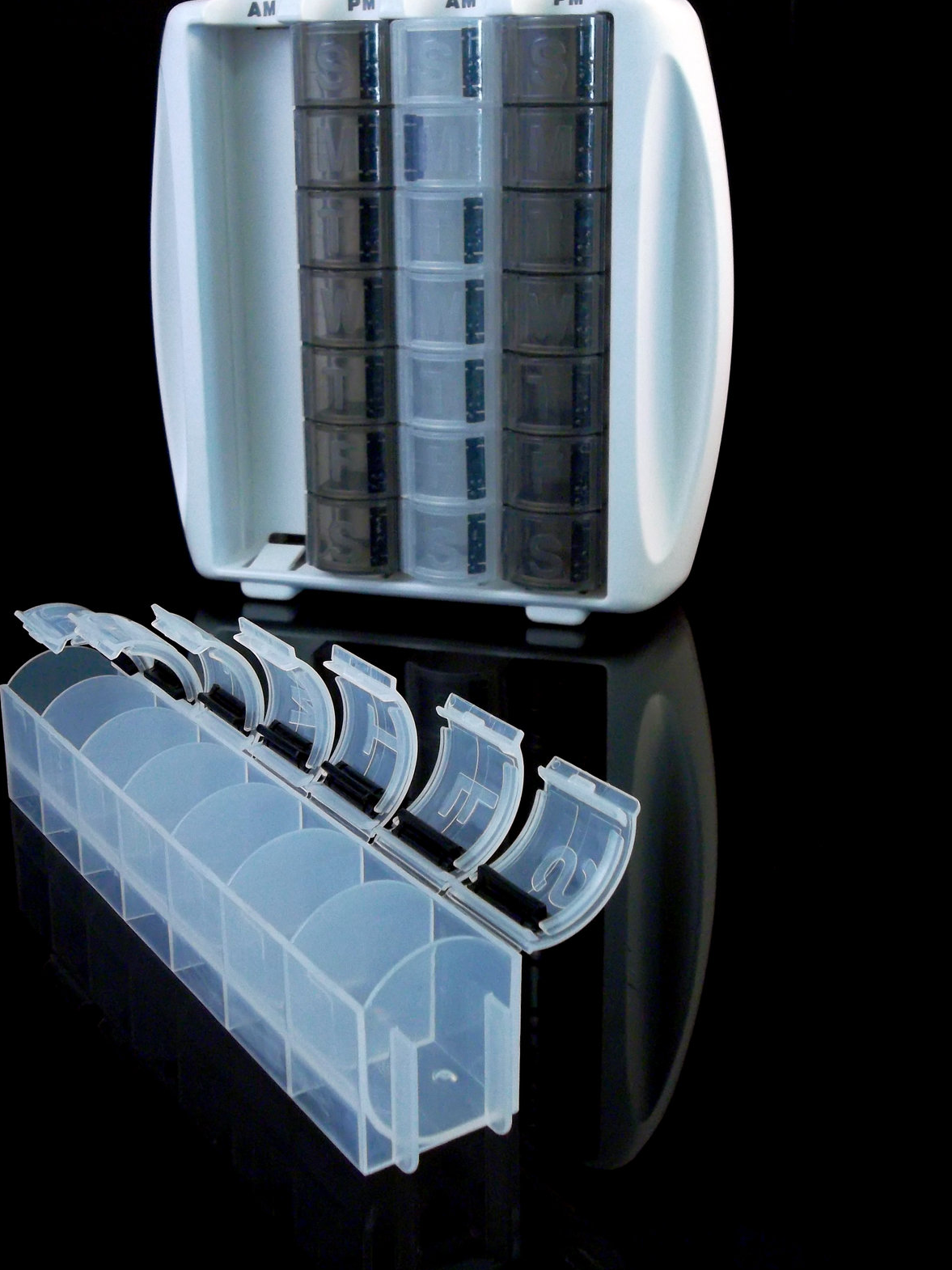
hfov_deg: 32.8
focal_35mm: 44
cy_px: 528
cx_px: 413
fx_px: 1614
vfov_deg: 42.8
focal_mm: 6.6
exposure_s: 1/50
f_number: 4
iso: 400
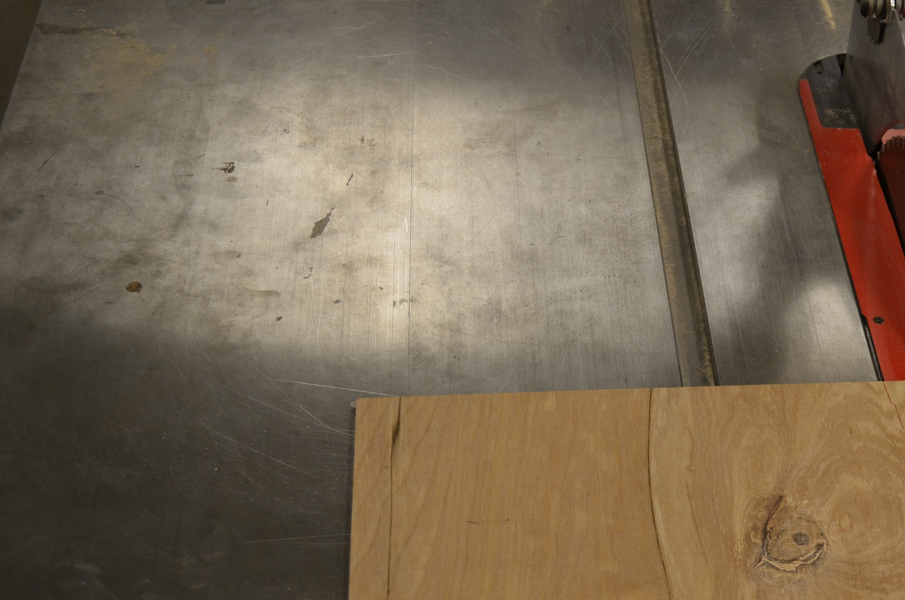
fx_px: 1681
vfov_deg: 20.1
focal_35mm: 67
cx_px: 779
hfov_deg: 29.2
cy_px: 457
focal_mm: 24
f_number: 4.5
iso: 400
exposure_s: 1/80
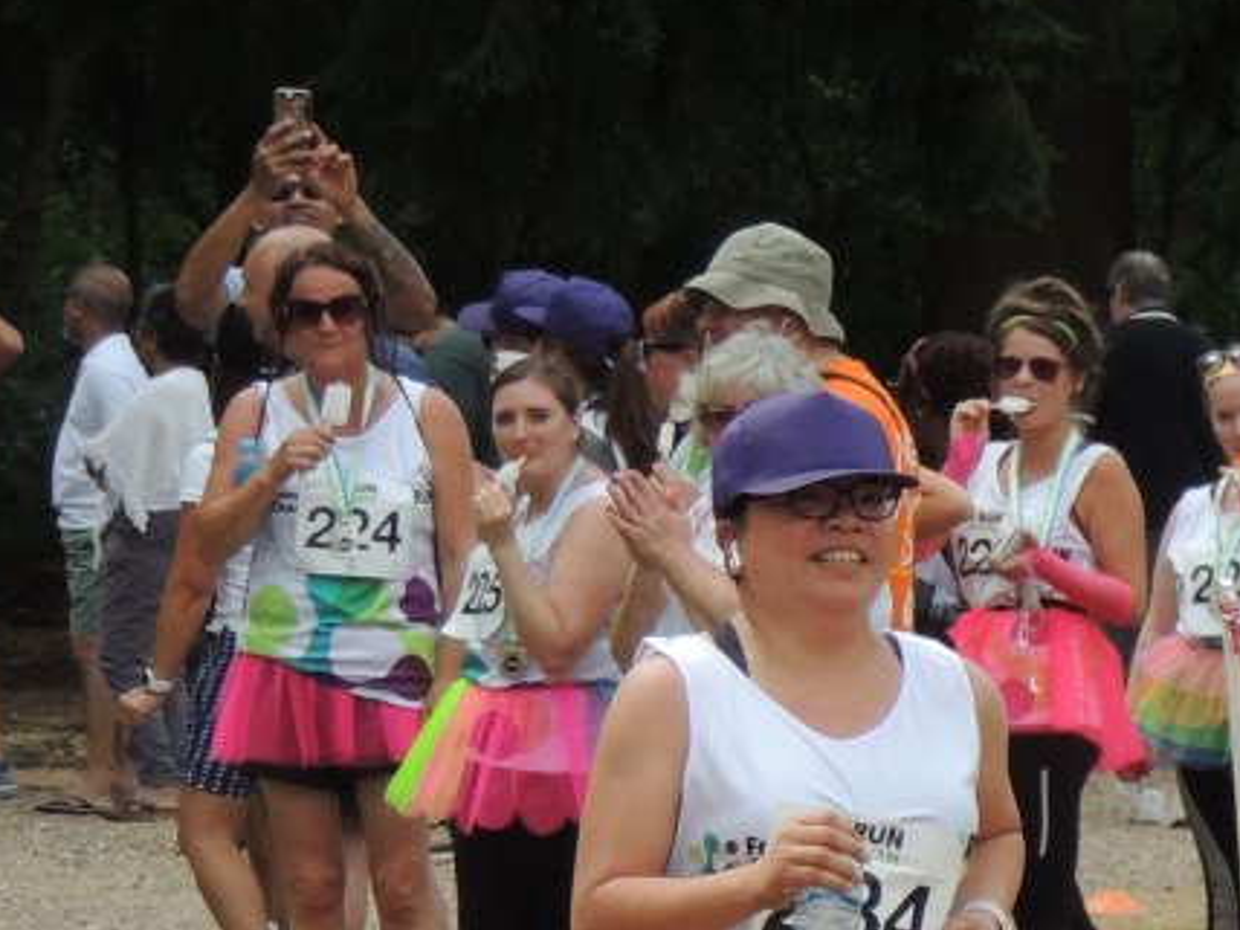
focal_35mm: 407
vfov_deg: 3.6
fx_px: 14579
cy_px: 1240
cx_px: 1709
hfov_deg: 4.8
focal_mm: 25.8
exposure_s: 1/500
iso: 180
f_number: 4.4
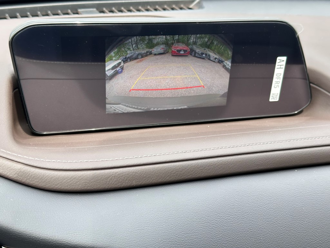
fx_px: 458
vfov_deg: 30.3
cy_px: 124
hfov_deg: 39.7
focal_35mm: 48
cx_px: 165
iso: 50
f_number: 1.78
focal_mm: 6.86
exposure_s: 1/172
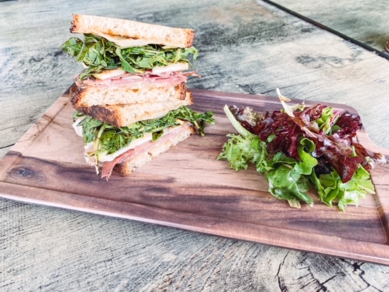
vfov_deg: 53.1
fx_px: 292
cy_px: 146
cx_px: 194
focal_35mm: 26
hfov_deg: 67.3
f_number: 1.8
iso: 50
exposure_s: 1/120
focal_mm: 4.25
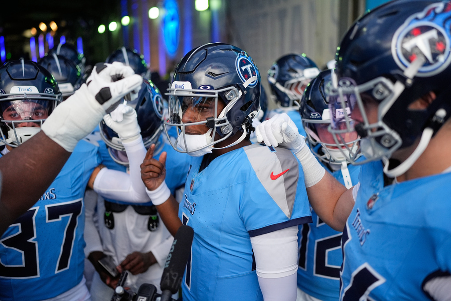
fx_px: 439
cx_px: 226
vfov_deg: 37.9
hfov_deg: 54.4
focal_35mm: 35
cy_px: 150
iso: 1250
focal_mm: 35
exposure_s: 1/3200
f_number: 1.4
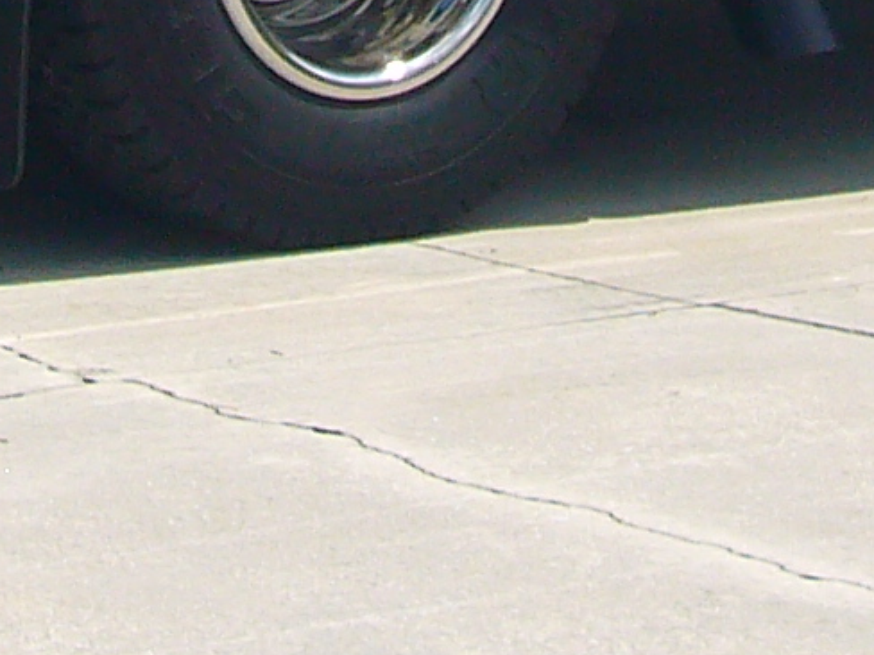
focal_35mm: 283
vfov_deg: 5.1
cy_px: -941
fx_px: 7145
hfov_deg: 7.0
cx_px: 143
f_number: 7.1
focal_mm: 8.1
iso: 80
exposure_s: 1/250
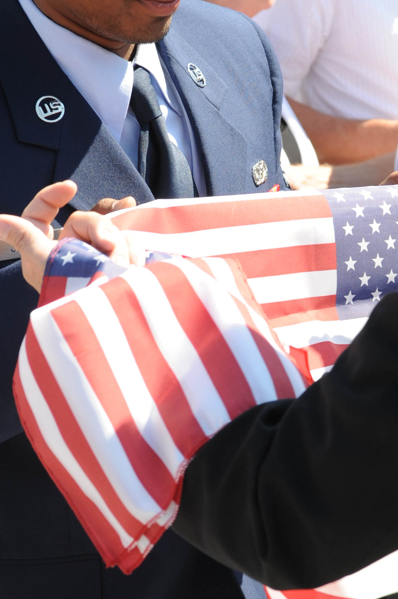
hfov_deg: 8.1
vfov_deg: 12.2
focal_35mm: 169
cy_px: 320
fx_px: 2806
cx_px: 243
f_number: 8
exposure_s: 1/200
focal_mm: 70
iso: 200
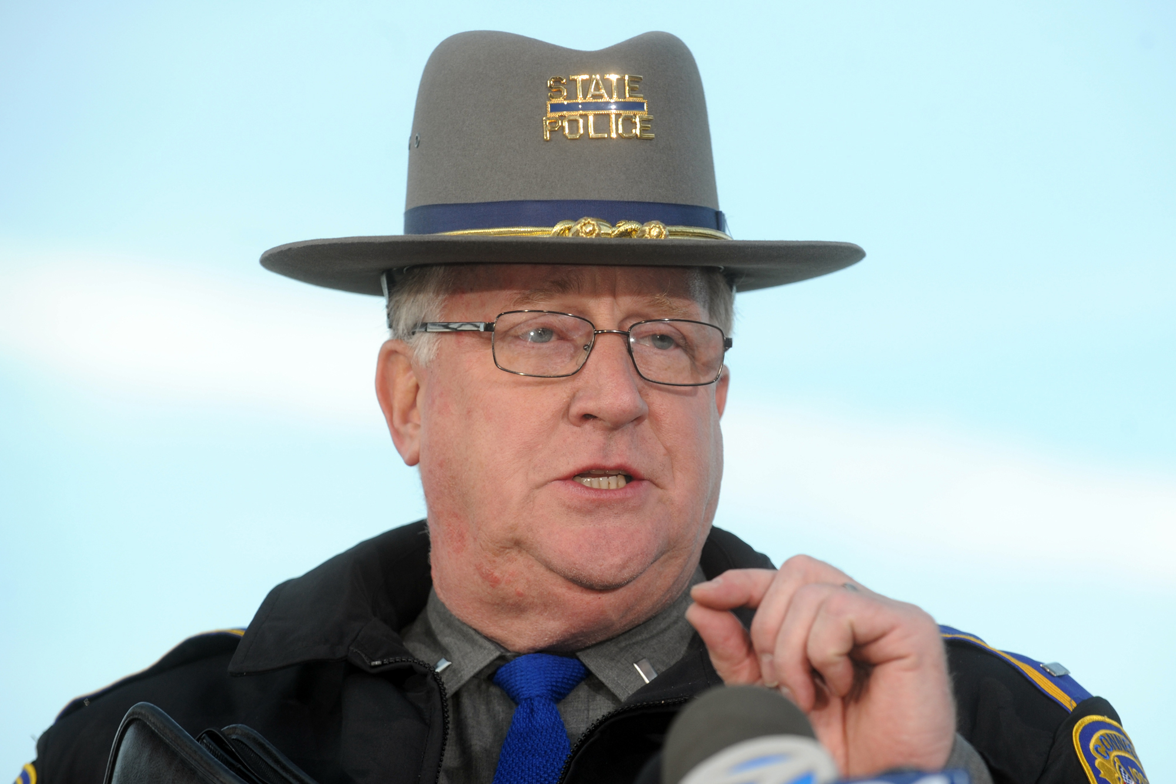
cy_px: 392
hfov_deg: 14.7
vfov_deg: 9.8
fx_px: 4574
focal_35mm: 140
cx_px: 588
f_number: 8
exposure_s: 1/250
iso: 400
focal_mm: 140
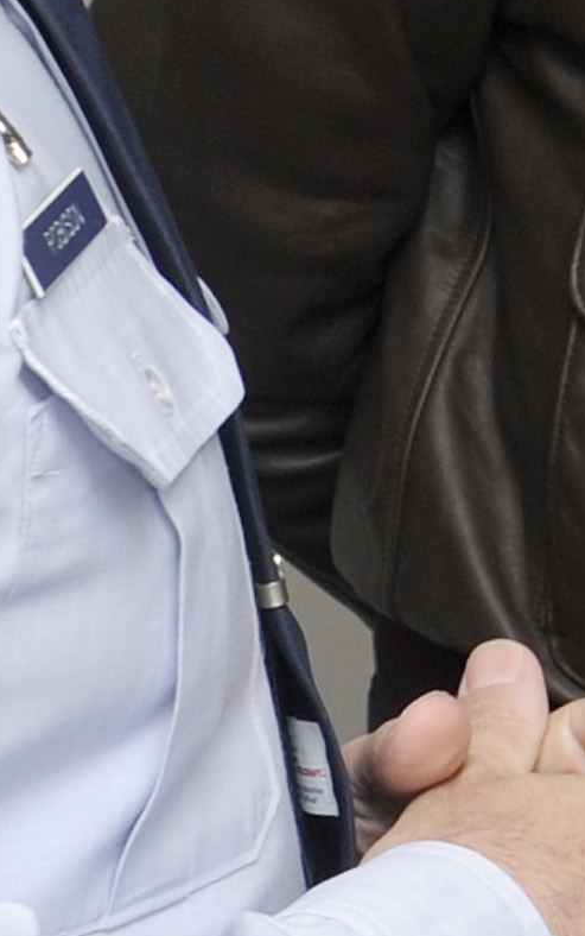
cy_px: 317
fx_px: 4767
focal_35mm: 187
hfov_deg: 6.7
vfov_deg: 11.2
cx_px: 1379
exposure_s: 1/60
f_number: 6.3
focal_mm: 34
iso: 320
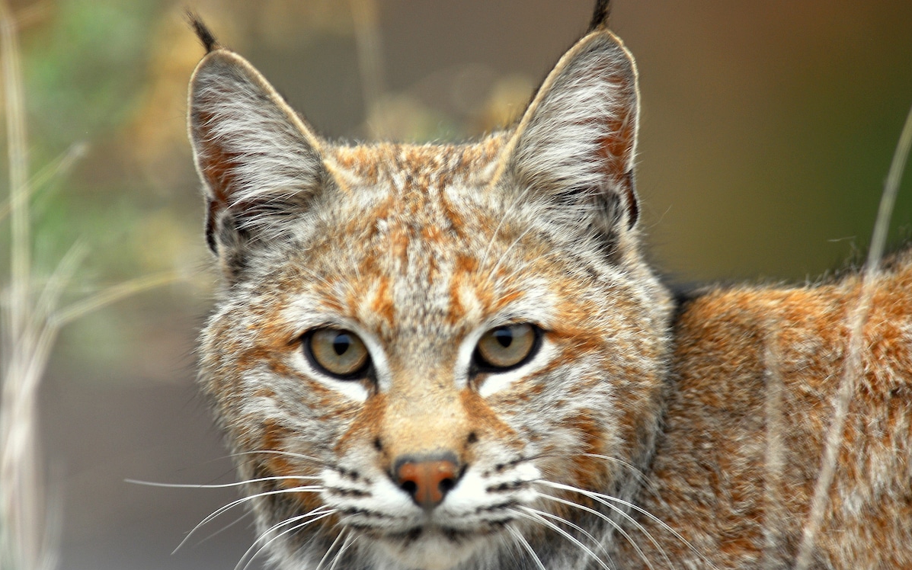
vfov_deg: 1.7
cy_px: 294
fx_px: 19063
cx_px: 456
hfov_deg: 2.7
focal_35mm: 767
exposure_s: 1/100
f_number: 4.8
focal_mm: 500
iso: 125
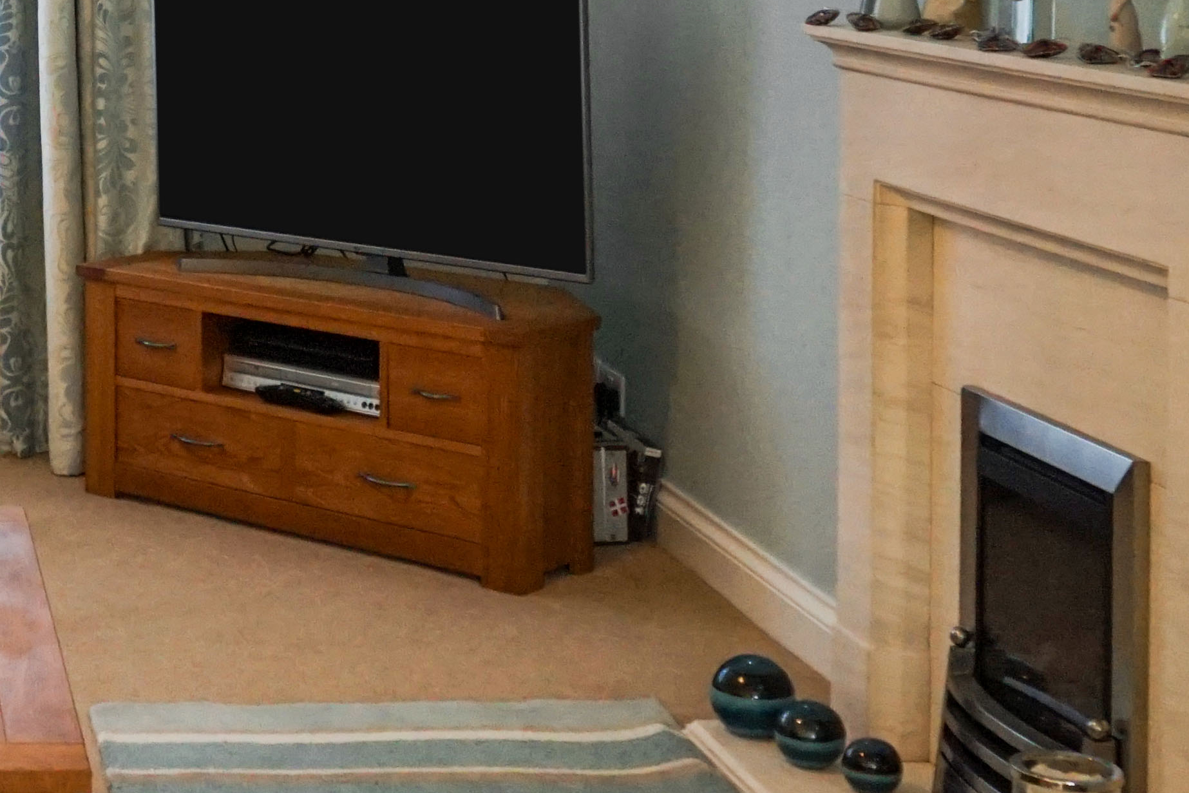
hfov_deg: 23.8
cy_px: 176
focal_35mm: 78
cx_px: -222
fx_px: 2576
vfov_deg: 17.4
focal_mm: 16
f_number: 4
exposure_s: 1/160
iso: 640
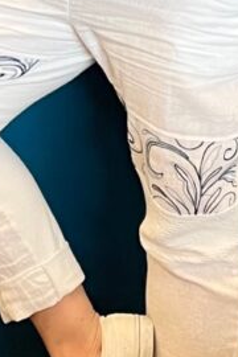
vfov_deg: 12.6
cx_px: -63
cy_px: -190
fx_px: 1527
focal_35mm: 154
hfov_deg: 8.8
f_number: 1.6
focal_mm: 4.2
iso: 250
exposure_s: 1/60
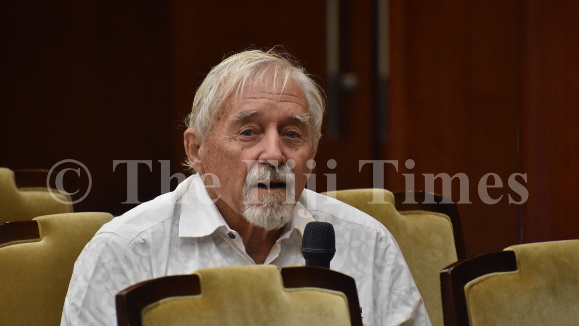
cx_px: 290
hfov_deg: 4.6
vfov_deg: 2.6
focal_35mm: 473
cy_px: 186
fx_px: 7263
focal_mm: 300
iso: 3200
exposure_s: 1/50
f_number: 6.3
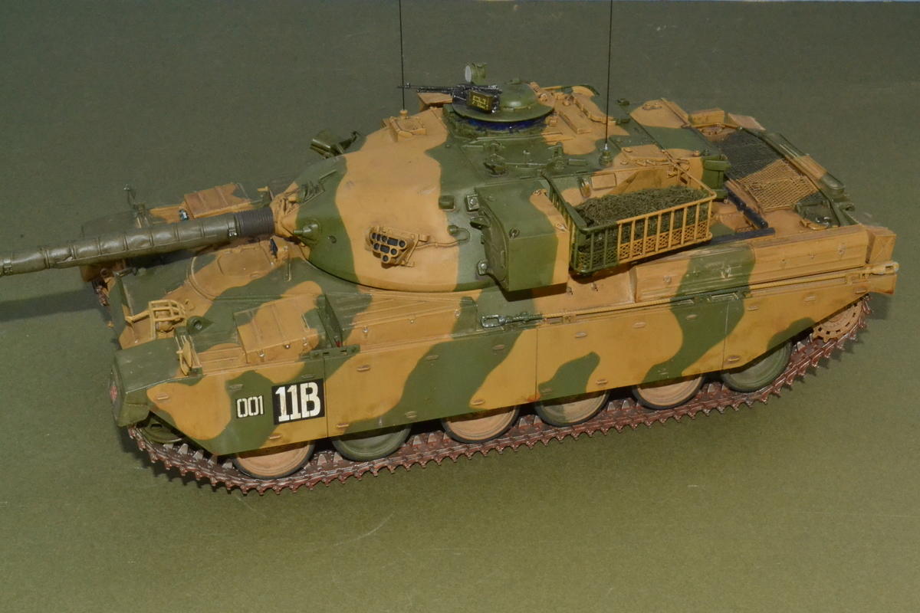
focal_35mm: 60
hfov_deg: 33.4
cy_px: 306
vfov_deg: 22.6
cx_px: 460
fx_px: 1533
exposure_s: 1/60
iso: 3200
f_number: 25
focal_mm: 40
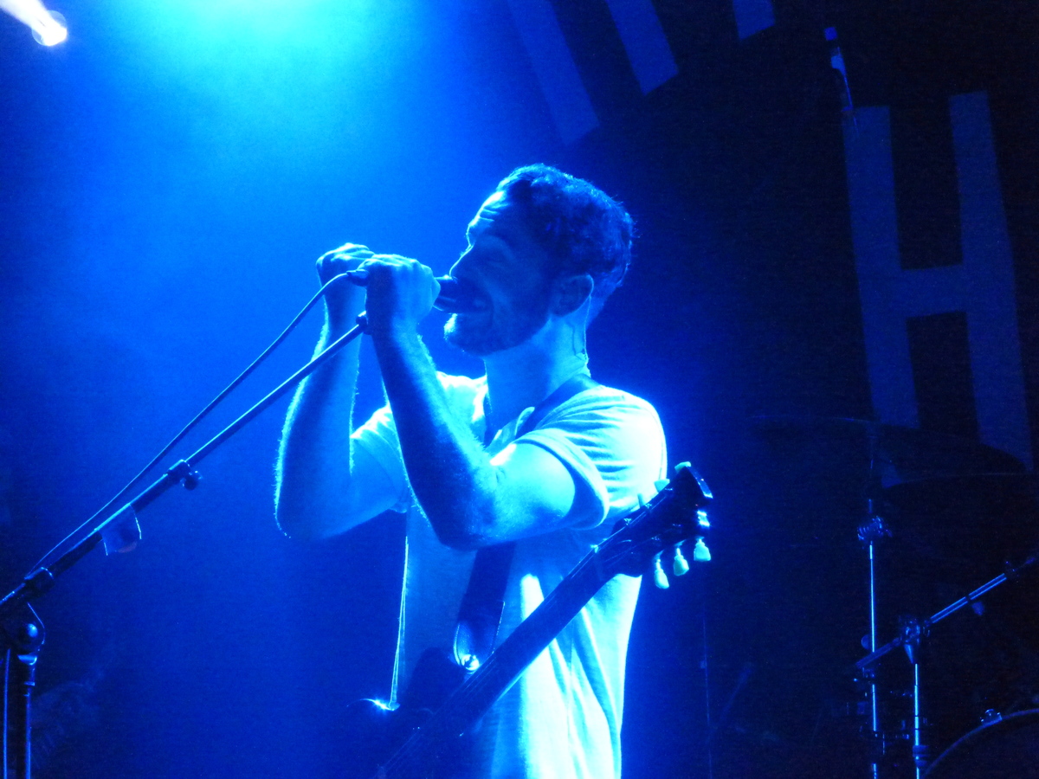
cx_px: 520
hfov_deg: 17.1
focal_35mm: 115
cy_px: 390
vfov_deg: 12.9
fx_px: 3452
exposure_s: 1/320
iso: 3200
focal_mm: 20.6
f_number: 5.3
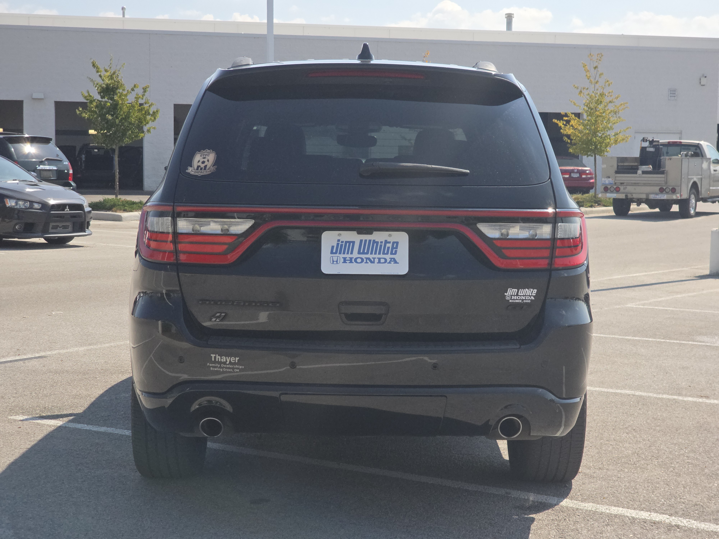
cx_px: 360
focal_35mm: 69
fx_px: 1433
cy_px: 270
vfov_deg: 21.3
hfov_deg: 28.2
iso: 50
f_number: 2.4
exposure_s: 1/1804
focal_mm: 7.9
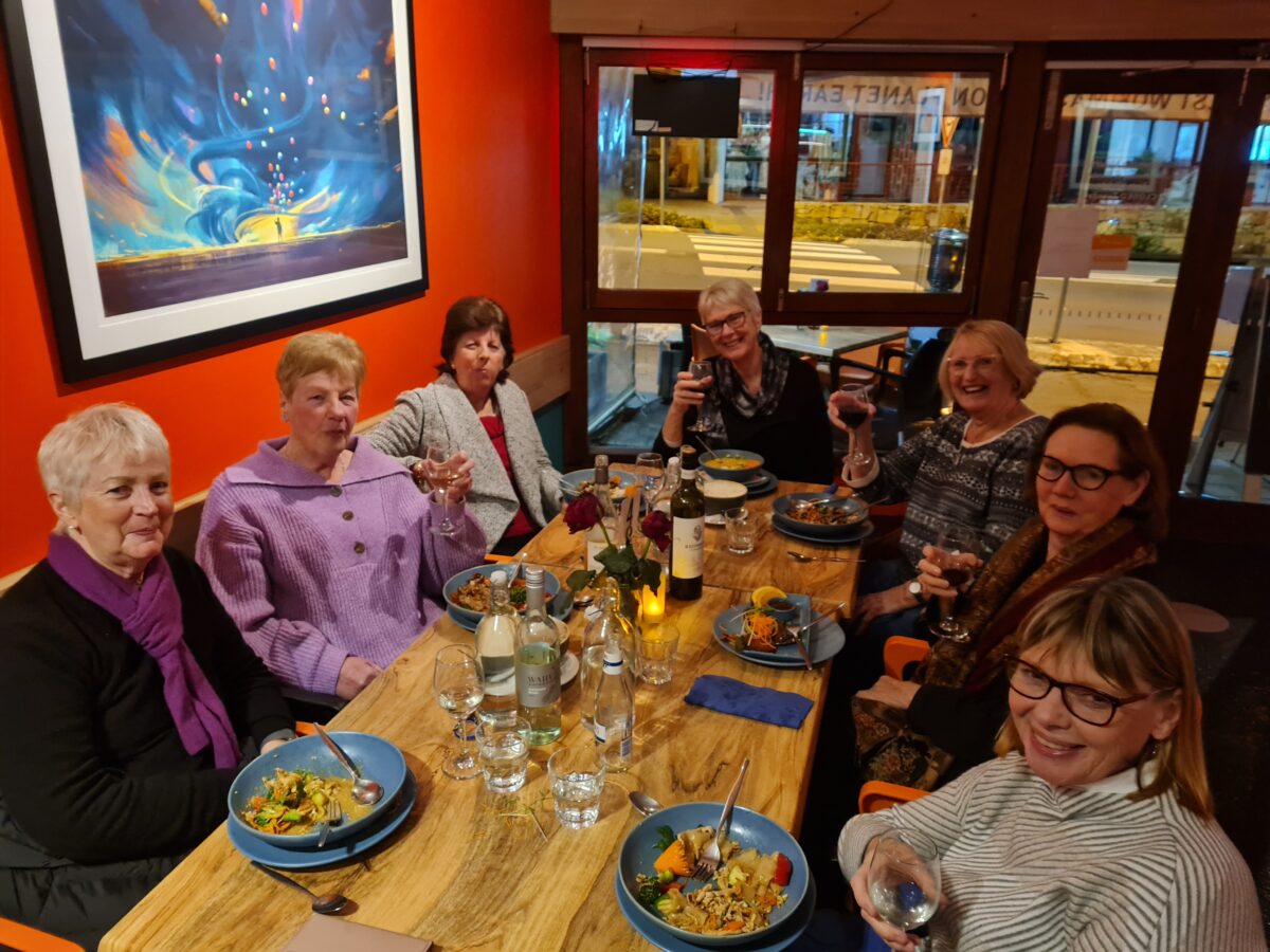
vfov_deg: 53.1
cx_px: 635
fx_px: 954
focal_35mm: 26
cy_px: 476
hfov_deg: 67.3
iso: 640
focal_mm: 5.4
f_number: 1.8
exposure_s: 1/25
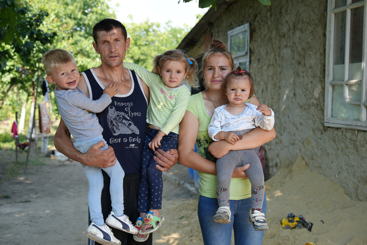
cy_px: 122
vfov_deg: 28.1
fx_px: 490
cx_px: 184
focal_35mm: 48
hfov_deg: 41.1
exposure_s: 1/160
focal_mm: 48
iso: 80
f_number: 4
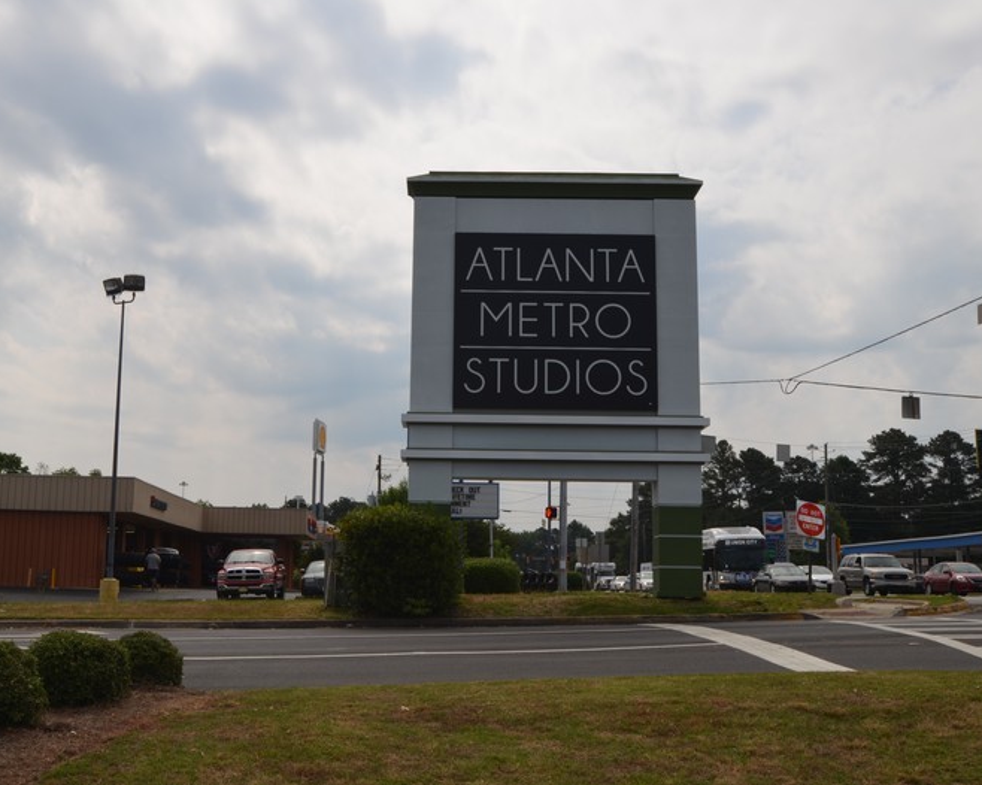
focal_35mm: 41
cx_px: 422
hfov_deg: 44.7
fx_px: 1191
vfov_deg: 36.5
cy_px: 391
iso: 100
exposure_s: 1/200
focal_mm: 24
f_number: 14
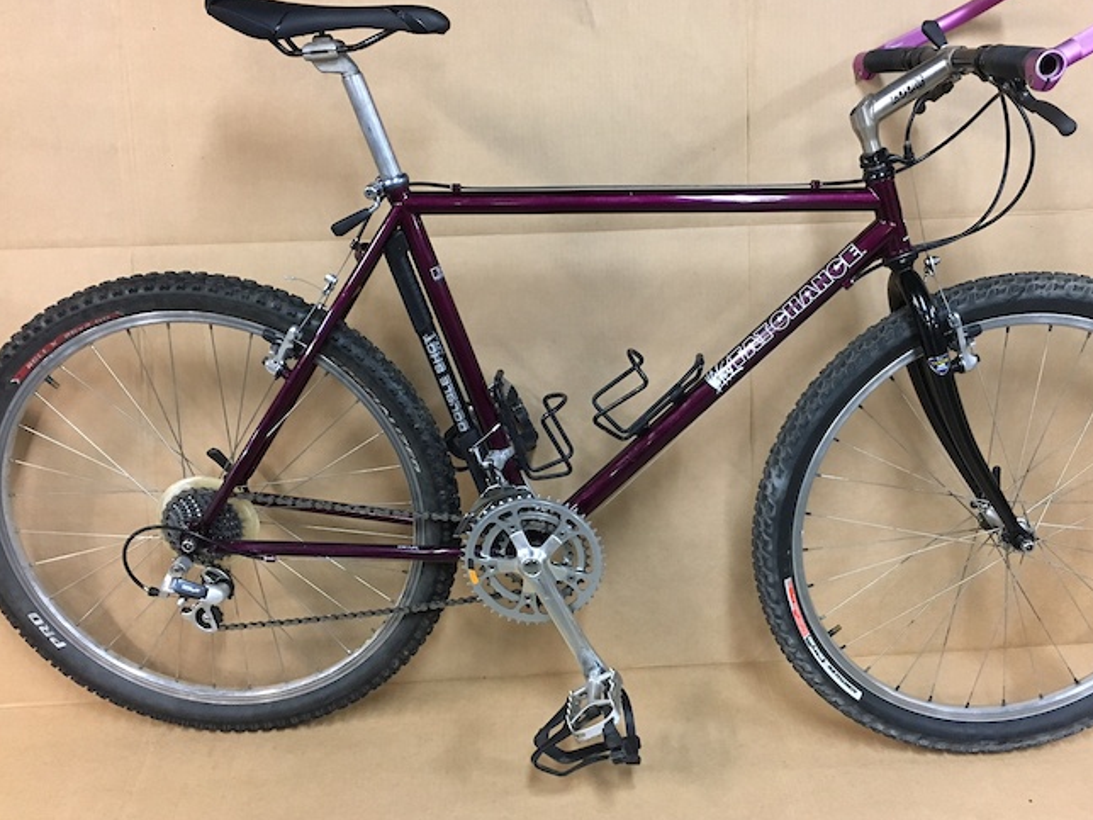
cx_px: 596
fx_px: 1137
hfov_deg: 51.3
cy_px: 419
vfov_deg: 39.7
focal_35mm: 36
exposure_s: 1/24
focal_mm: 4.15
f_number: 2.2
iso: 200
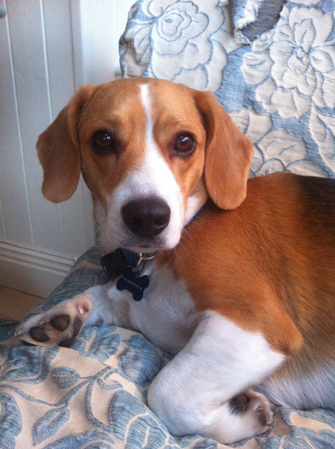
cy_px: 224
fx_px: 453
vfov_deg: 52.7
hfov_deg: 40.6
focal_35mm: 35
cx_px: 168
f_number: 2.8
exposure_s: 1/15
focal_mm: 3.85
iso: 320
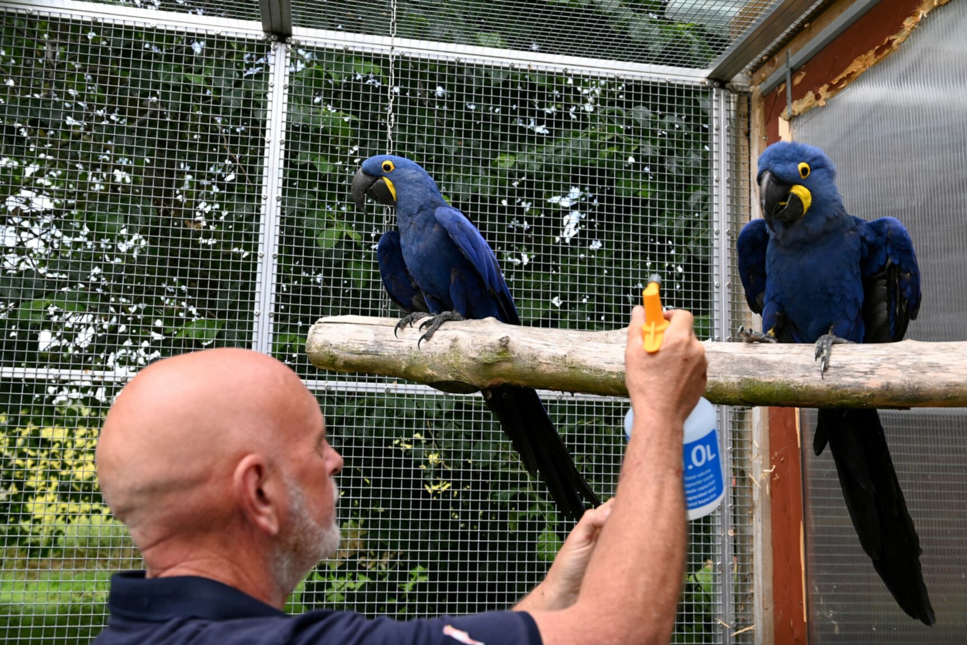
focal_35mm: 34
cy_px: 322
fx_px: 913
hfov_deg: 55.8
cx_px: 484
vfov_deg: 38.9
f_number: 5.6
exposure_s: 1/640
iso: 500
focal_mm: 34
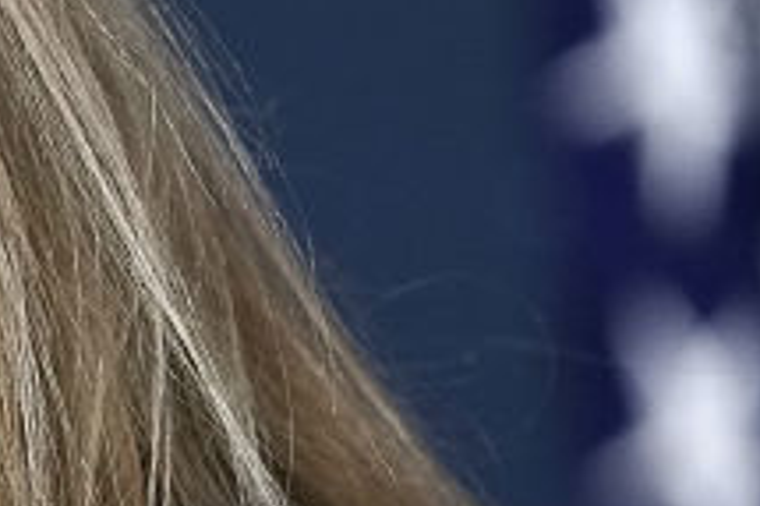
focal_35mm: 1386
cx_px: -421
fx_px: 29237
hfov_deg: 1.5
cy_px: 285
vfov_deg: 1.0
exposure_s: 1/640
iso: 3200
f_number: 5.6
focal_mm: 291
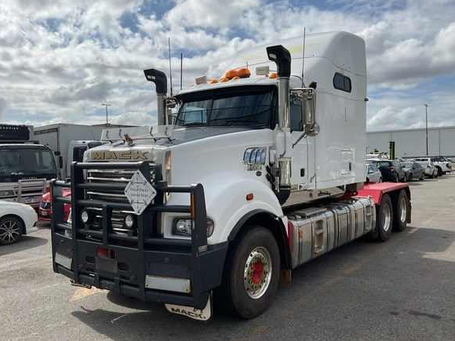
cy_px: 170
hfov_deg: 56.8
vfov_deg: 44.2
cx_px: 244
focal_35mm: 32
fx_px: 421
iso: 16
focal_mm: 3
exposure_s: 1/3788
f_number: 1.8
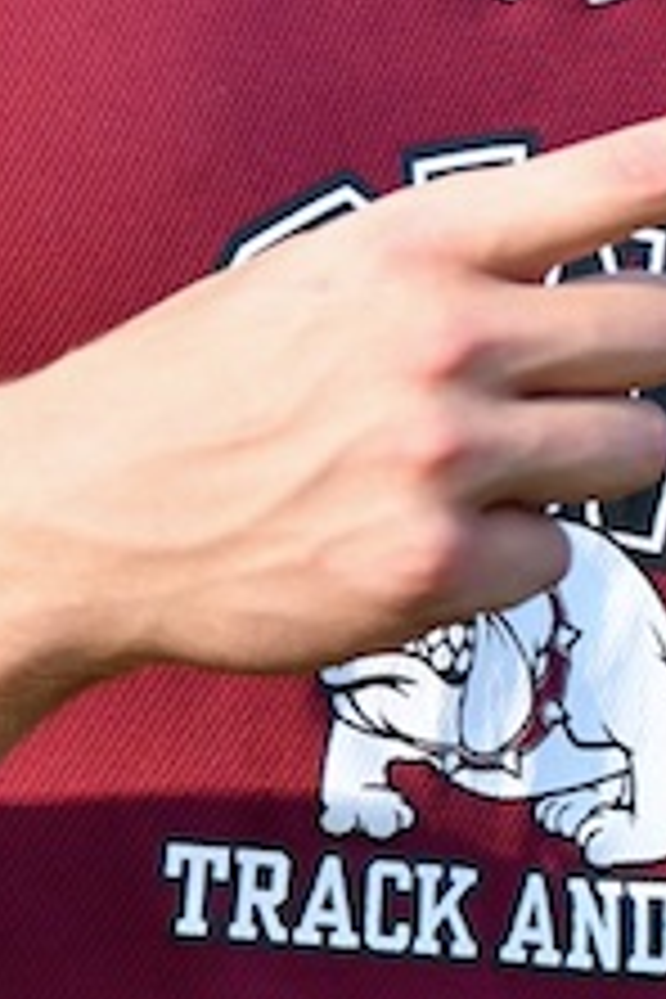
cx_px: 245
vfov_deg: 2.8
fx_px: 20589
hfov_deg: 1.9
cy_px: 81
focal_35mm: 742
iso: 560
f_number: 2.8
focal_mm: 110
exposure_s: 1/4000
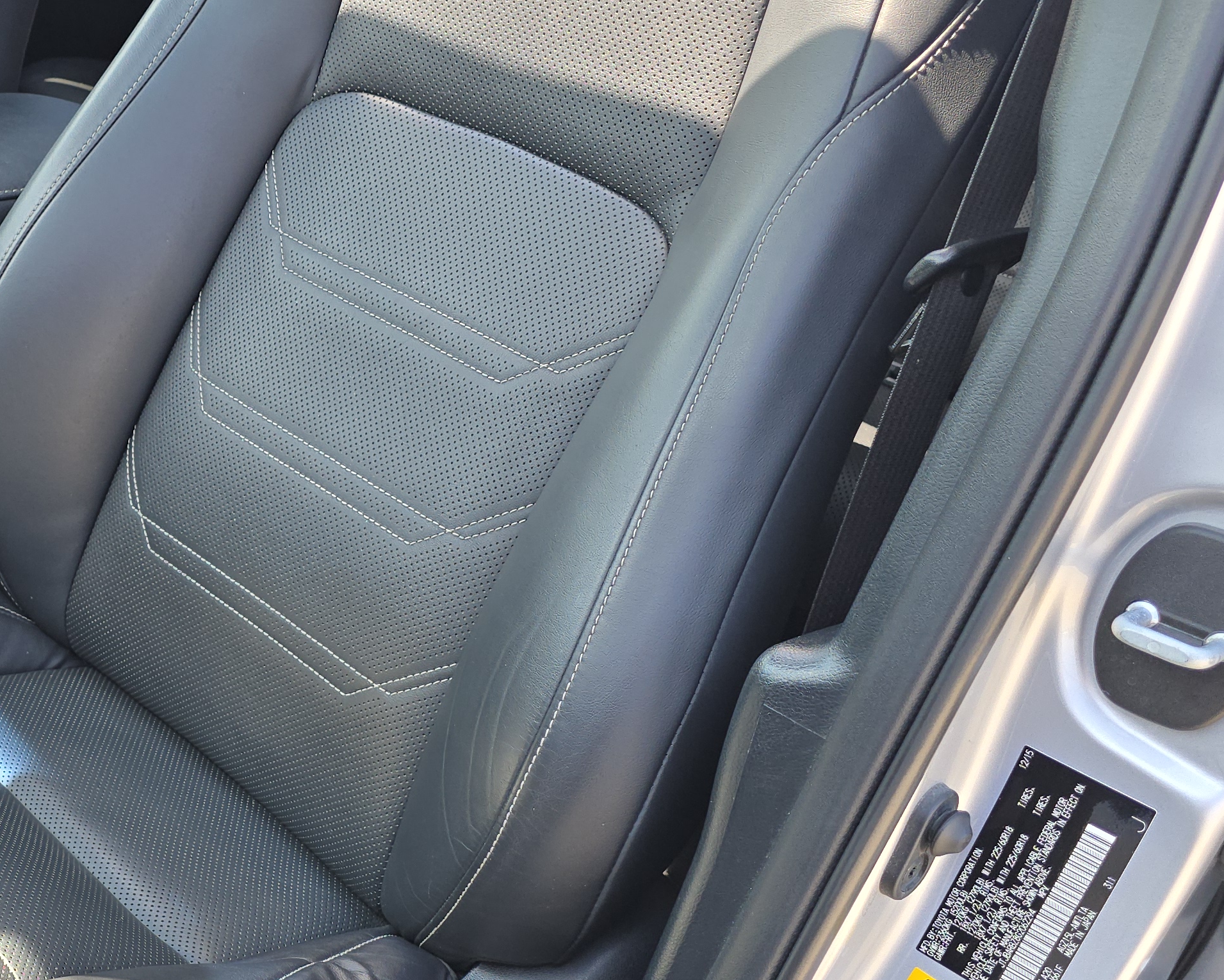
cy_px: 622
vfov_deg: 31.9
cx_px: 48
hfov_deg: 36.2
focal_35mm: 47
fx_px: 1703
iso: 25
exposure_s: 1/180
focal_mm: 6.3
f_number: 1.7
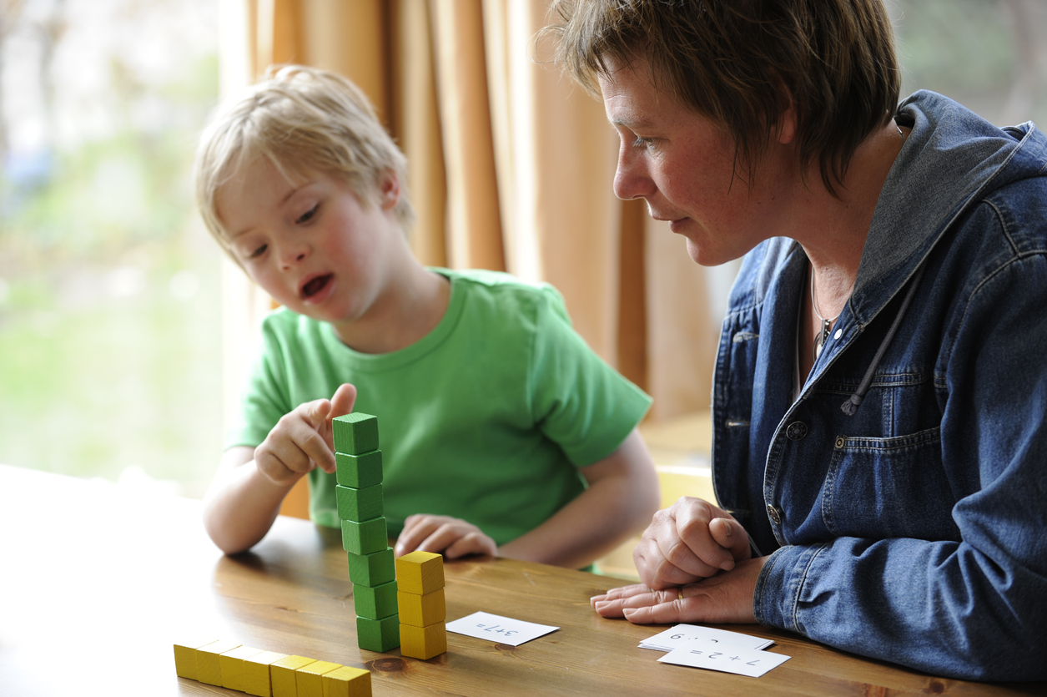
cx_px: 524
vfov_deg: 14.4
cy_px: 348
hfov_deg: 21.5
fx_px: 2761
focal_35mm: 95
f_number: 3.5
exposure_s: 1/50
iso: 200
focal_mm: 95
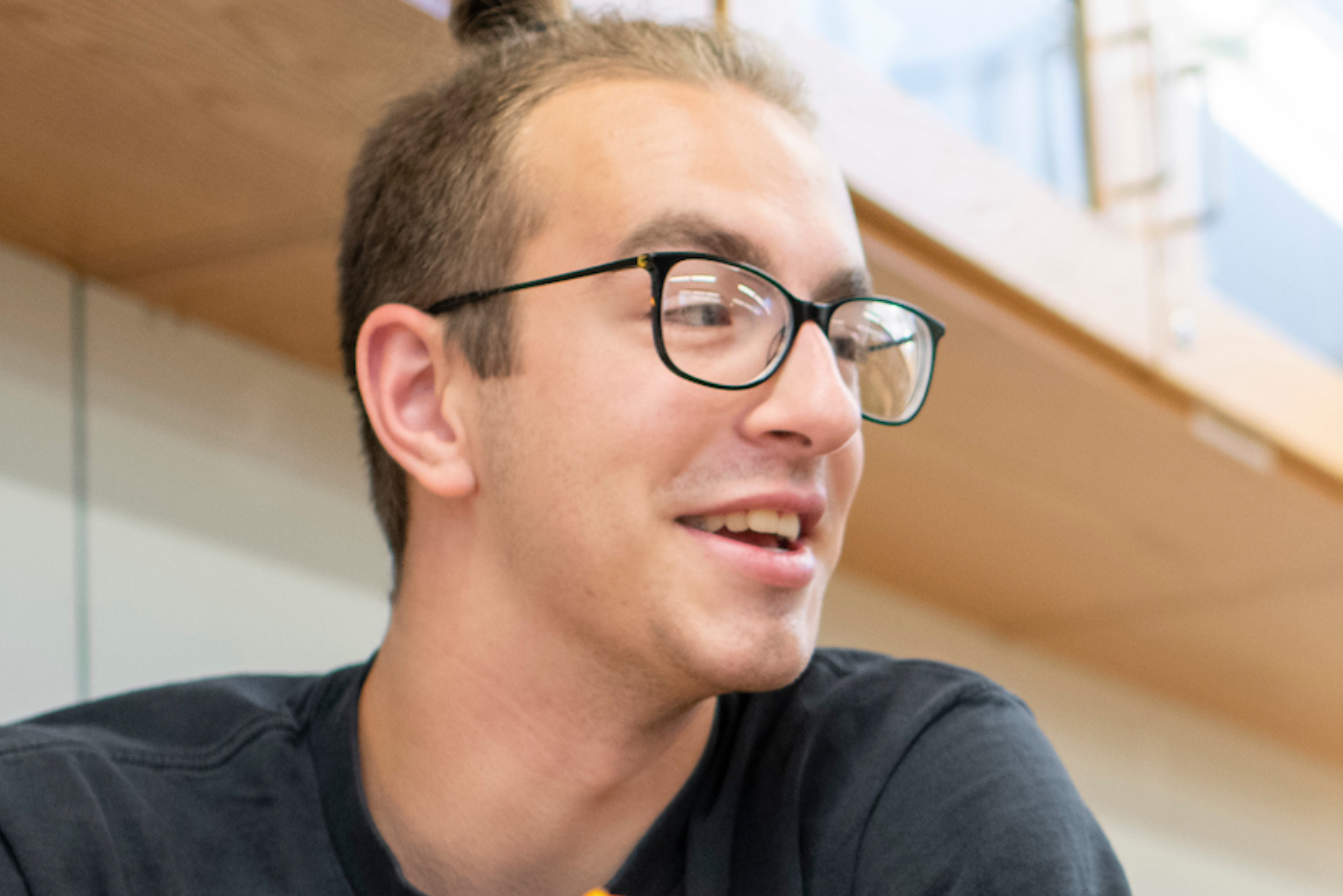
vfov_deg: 13.2
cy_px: 804
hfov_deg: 19.3
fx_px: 3842
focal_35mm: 103
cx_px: 1320
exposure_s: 1/100
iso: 640
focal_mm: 35
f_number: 2.5
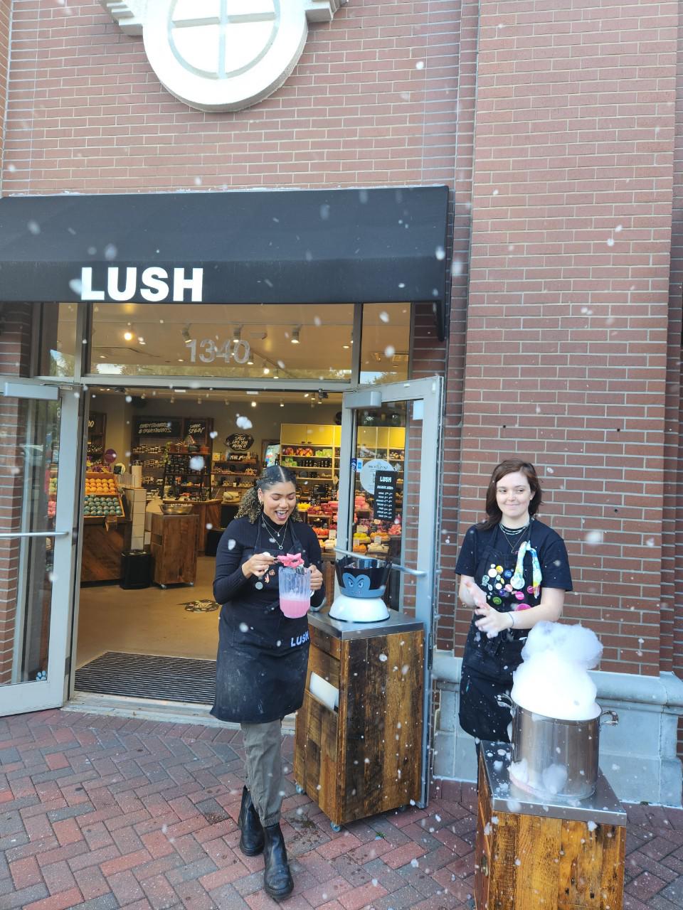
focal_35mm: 23
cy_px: 455
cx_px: 342
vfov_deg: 73.9
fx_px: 605
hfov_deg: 58.9
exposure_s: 1/182
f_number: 1.8
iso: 50
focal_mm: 5.4
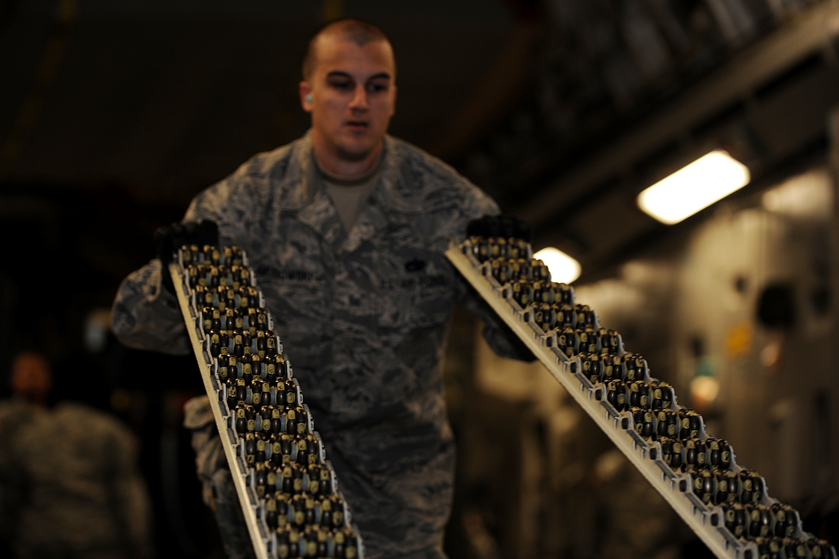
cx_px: 420
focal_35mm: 110
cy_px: 280
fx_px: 2562
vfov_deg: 12.4
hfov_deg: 18.6
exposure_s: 1/100
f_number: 2.8
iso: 200
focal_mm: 110
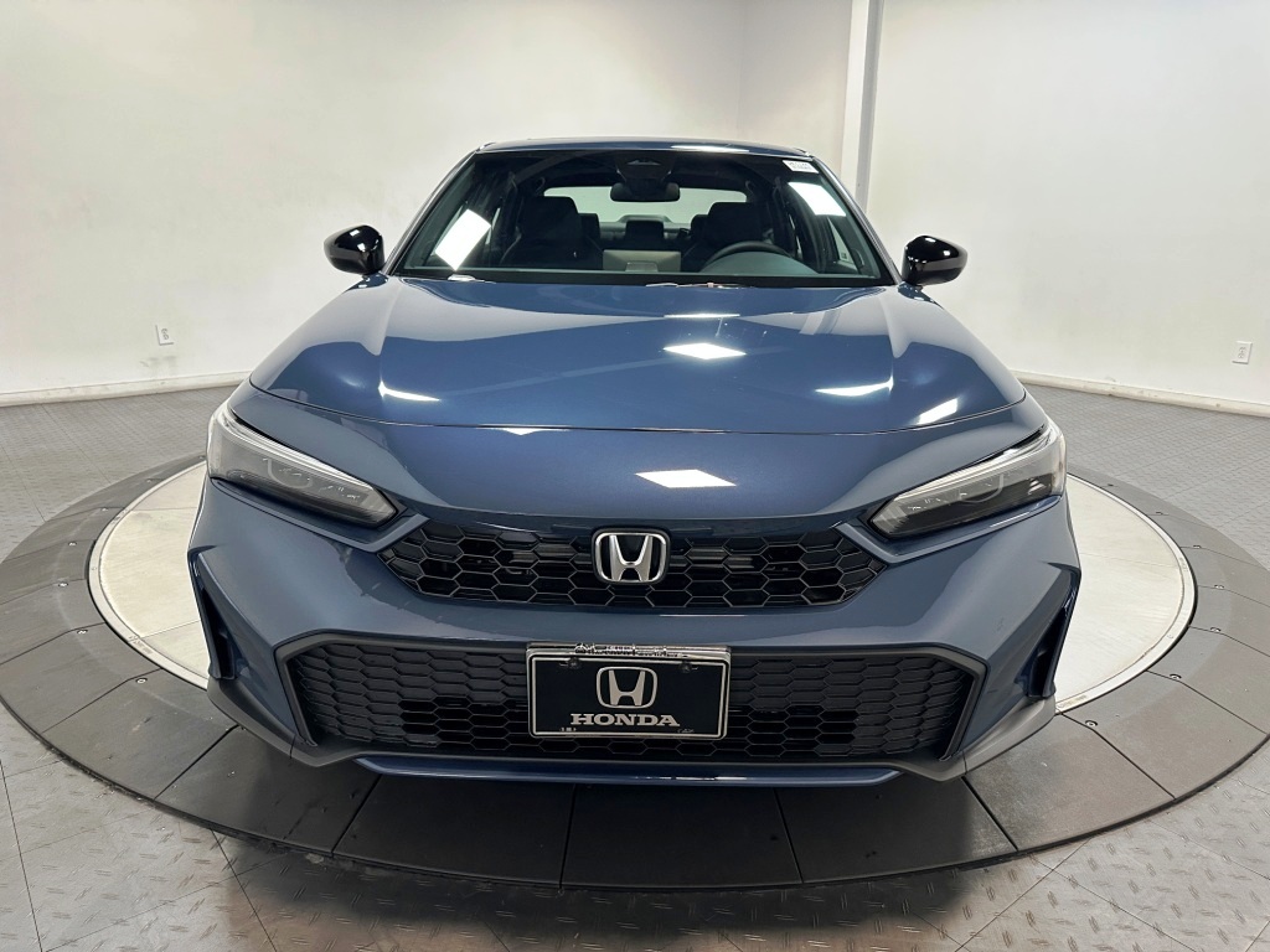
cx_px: 635
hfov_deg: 71.6
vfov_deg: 56.8
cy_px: 476
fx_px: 881
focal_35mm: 24
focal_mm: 6.86
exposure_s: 1/60
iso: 320
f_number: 1.78
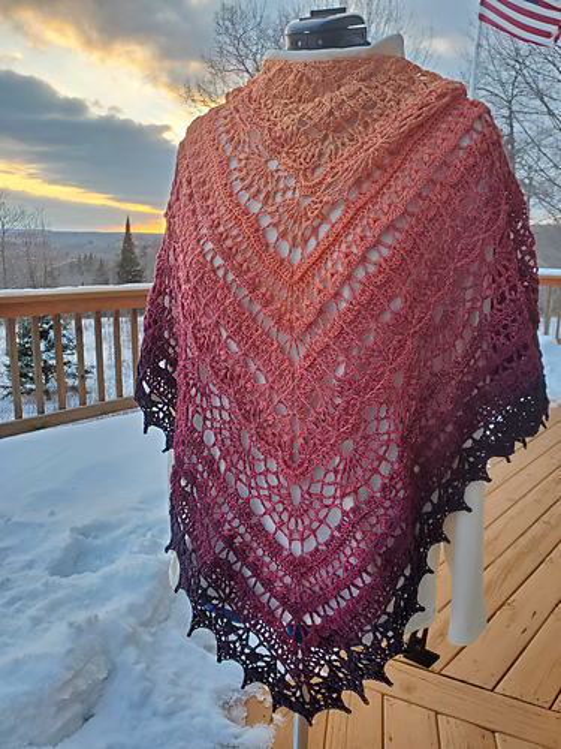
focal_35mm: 26
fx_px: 562
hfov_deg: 53.1
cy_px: 374
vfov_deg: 67.3
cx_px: 280
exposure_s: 1/86
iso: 100
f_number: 2.4
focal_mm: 4.3
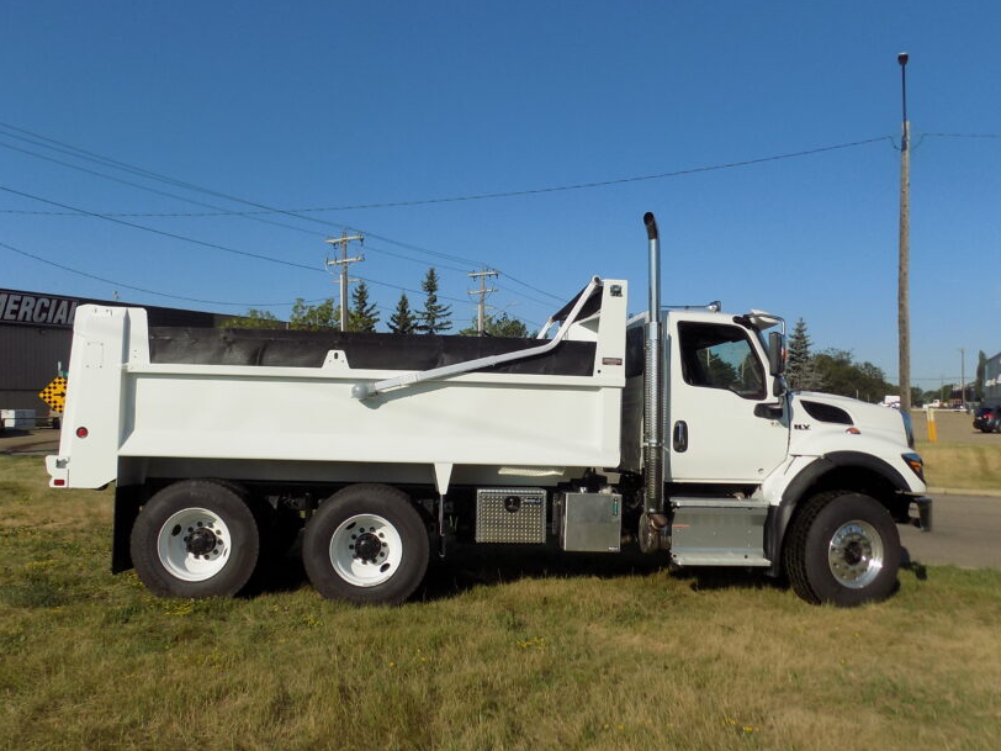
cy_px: 408
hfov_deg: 61.7
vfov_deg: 48.2
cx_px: 487
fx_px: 839
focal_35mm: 29
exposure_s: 1/250
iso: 80
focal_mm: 4
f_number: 9.9
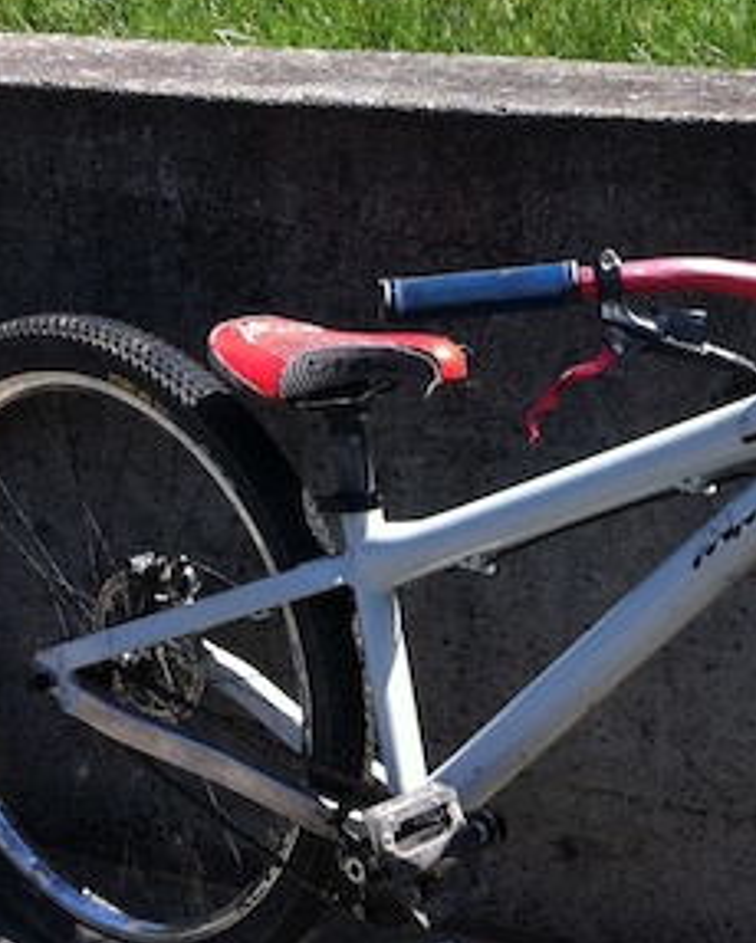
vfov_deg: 20.1
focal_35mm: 95
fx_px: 2654
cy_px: 608
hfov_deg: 16.1
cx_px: 638
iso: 80
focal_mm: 3.85
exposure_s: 1/569
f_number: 2.8
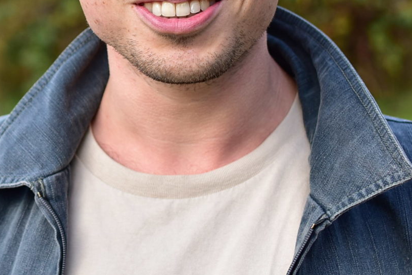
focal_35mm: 133
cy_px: -14
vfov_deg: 10.2
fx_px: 1526
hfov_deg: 15.1
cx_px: -13
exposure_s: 1/800
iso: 200
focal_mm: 35
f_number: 3.2
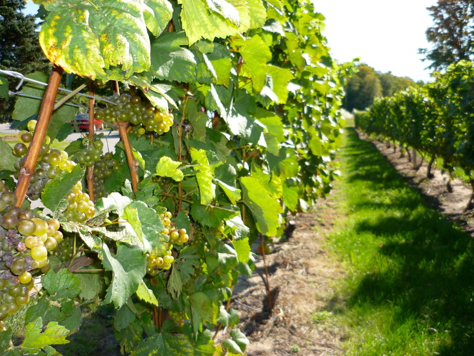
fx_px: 452
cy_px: 178
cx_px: 237
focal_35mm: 33
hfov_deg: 55.4
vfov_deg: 42.9
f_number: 2.8
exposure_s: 1/500
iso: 100
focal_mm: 5.5
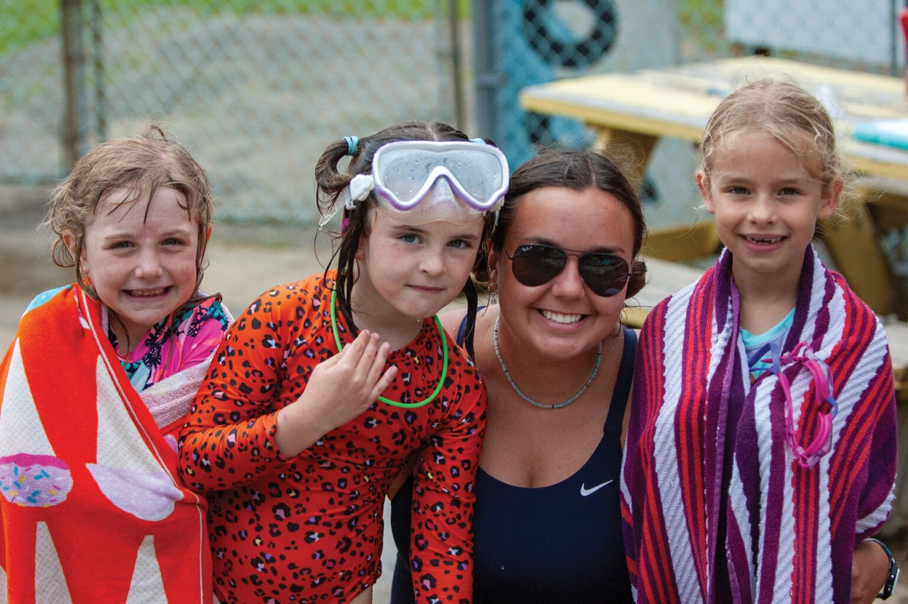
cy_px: 302
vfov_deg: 13.0
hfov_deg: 19.5
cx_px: 454
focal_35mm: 105
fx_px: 2646
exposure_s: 1/5000
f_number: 2.8
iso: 800
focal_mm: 70
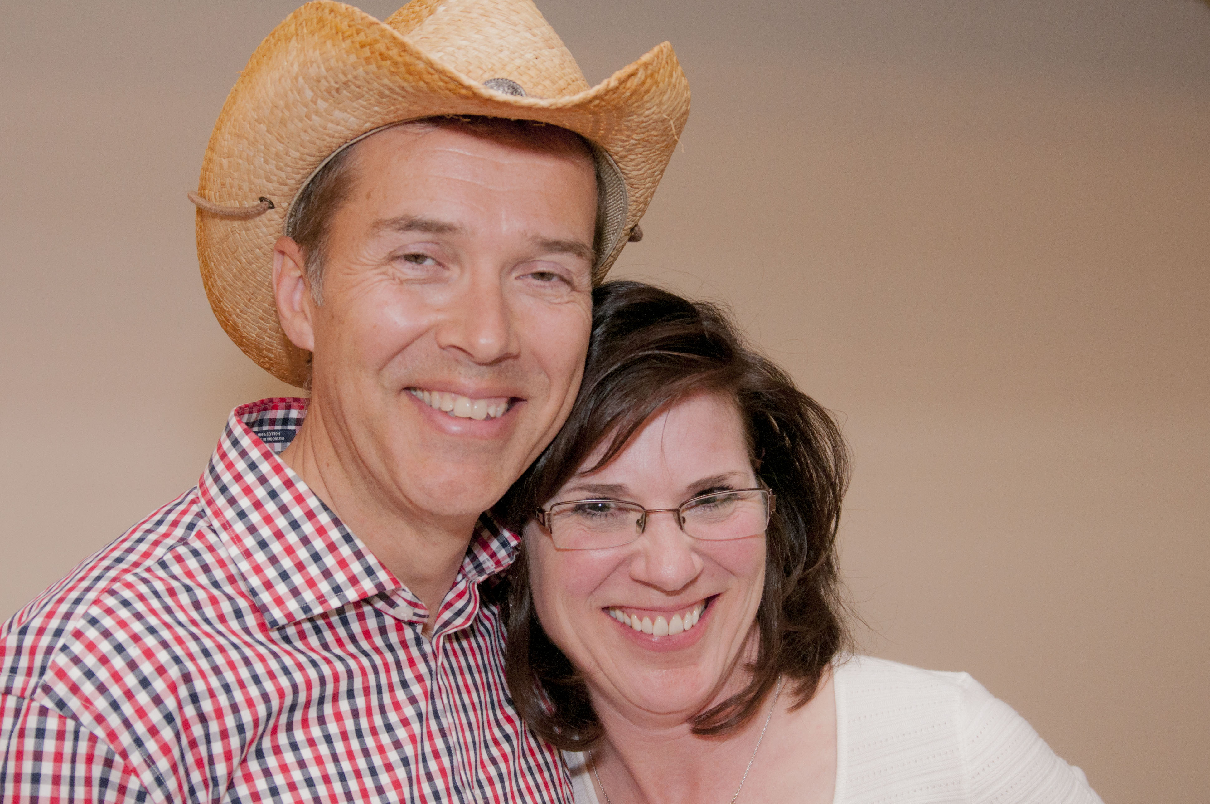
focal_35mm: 63
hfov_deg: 31.9
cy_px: 374
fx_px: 2115
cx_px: 619
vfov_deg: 21.5
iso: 400
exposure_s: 1/60
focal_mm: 38
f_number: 5.6
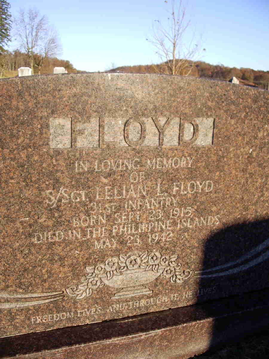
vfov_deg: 52.6
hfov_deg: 40.7
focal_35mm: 35
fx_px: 363
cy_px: 180
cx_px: 134
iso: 80
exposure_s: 1/200
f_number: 4.3
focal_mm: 5.8
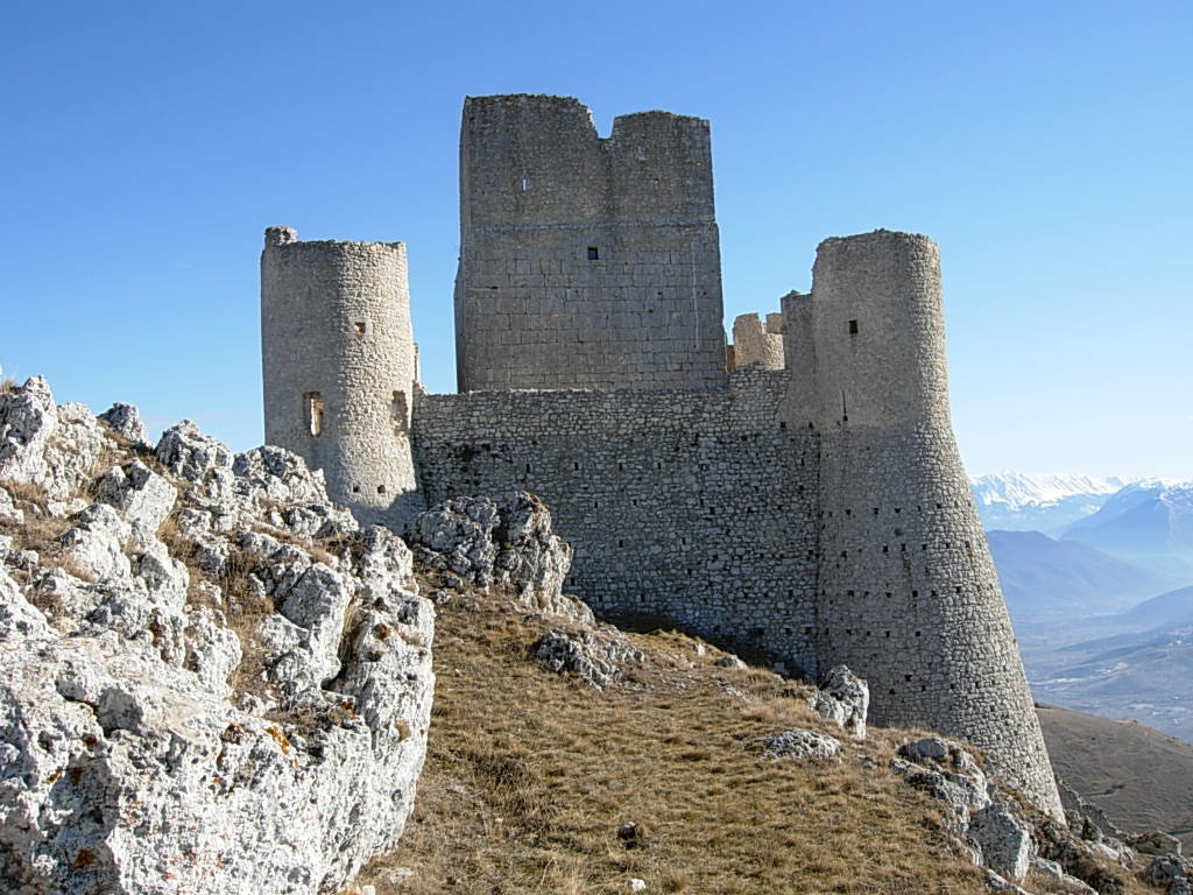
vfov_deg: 39.7
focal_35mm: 36
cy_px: 448
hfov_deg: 51.4
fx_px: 1241
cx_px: 596
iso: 50
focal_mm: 7.5
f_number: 5.4
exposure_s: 1/271
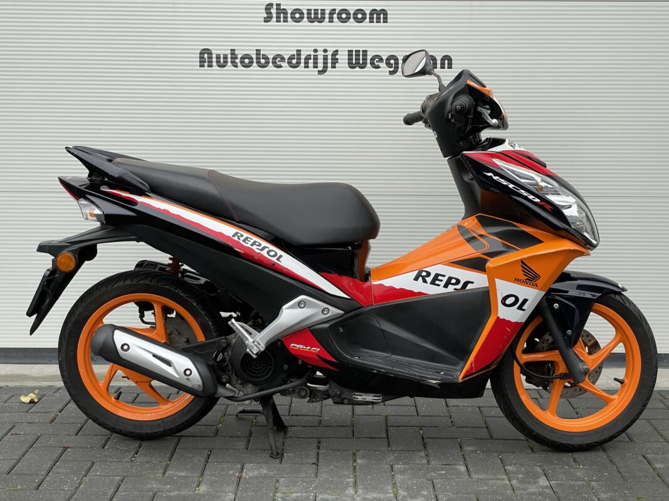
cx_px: 334
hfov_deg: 36.8
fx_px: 1005
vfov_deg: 28.0
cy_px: 250
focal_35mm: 52
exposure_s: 1/121
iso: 100
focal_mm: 6
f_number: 2
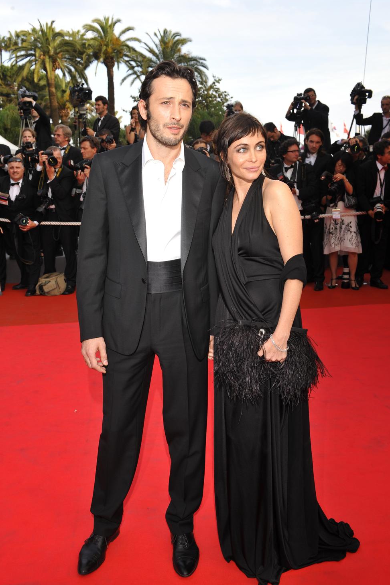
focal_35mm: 36
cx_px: 194
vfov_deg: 53.2
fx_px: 586
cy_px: 290
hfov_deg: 36.8
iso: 400
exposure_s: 1/250
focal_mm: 35
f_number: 8
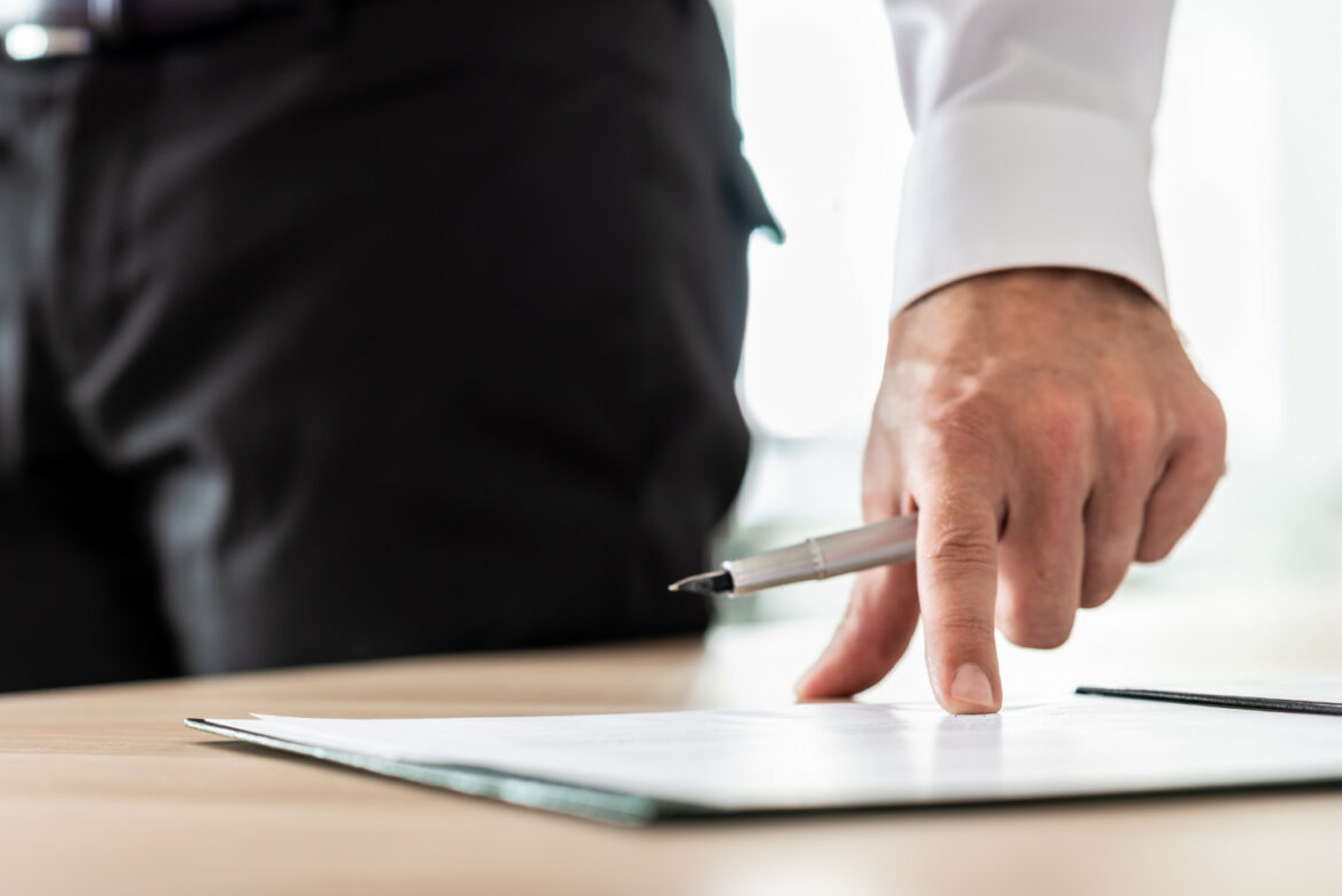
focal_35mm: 111
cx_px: 695
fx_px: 4139
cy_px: 535
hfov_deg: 18.4
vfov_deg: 12.3
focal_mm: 85
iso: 100
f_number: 4.5
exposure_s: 1/1.67
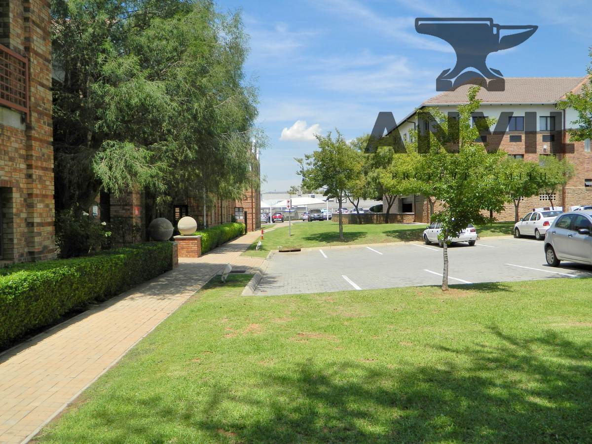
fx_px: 530
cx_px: 296
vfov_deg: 45.4
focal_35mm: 31
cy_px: 222
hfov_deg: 58.4
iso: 80
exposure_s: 1/800
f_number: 3.2
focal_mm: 5.6
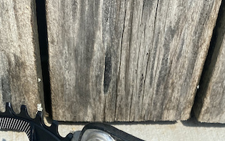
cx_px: 111
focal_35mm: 70
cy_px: 241
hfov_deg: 29.4
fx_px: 429
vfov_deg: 16.2
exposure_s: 1/2688
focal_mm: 4.25
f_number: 1.8
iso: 32
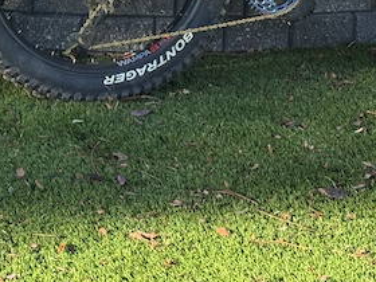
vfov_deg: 10.6
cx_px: 99
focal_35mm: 137
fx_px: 1488
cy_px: -95
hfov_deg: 14.4
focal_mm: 6.76
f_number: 1.78
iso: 64
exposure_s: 1/693
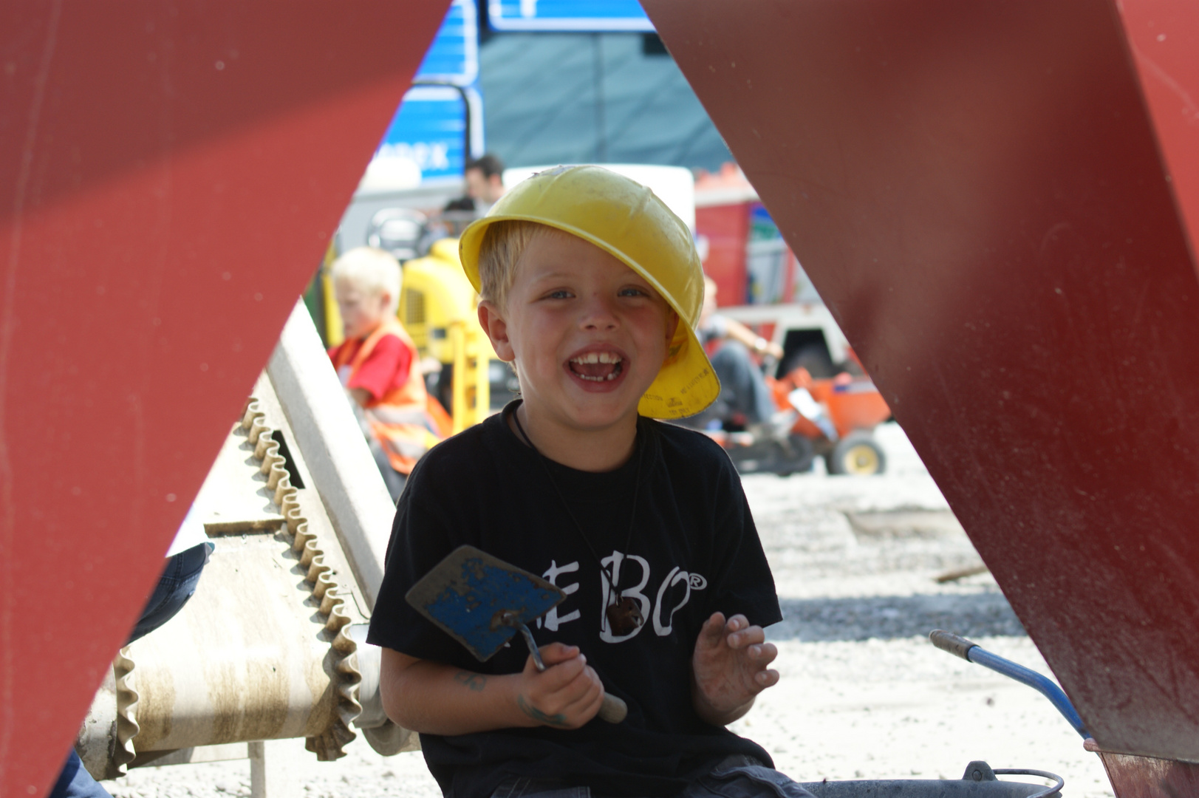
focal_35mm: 112
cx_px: 600
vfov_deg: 12.2
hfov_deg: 18.2
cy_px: 399
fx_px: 3744
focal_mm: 75
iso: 100
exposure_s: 1/200
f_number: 5.6
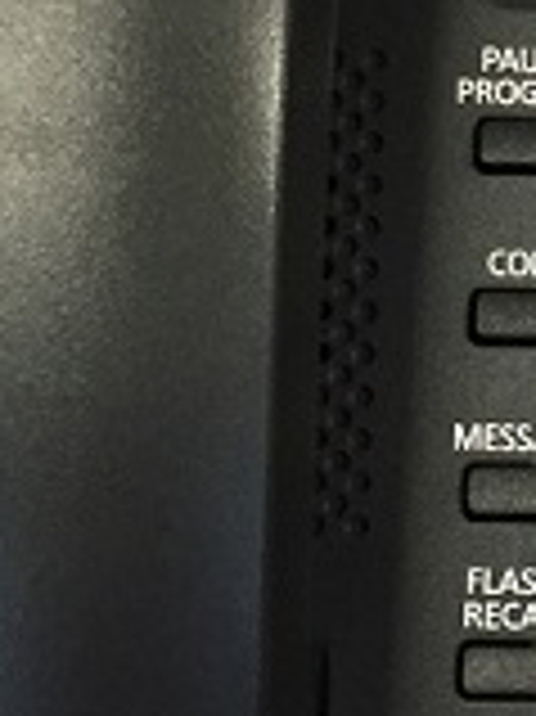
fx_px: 2584
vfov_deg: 15.6
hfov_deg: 11.5
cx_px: 750
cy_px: 59
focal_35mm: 125
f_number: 2.2
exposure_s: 1/33
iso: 250
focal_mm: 4.15
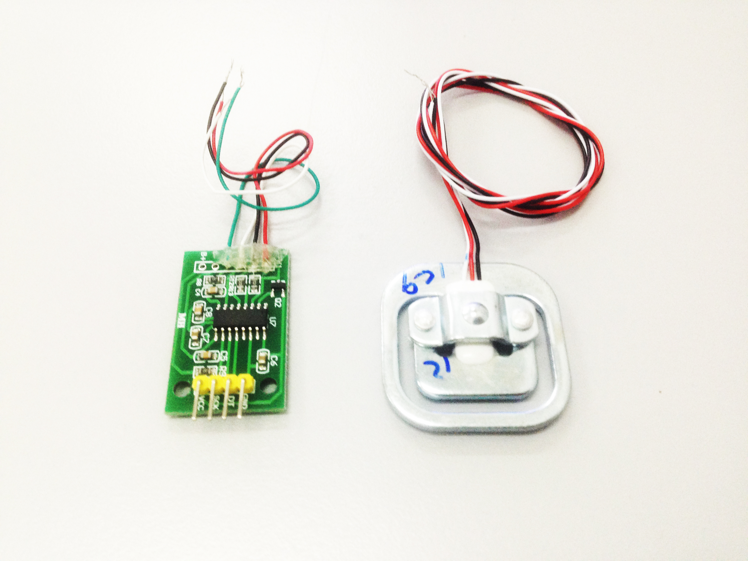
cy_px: 280
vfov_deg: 42.9
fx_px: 713
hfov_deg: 55.4
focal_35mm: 33
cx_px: 374
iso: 125
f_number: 2.4
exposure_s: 1/20
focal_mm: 4.12
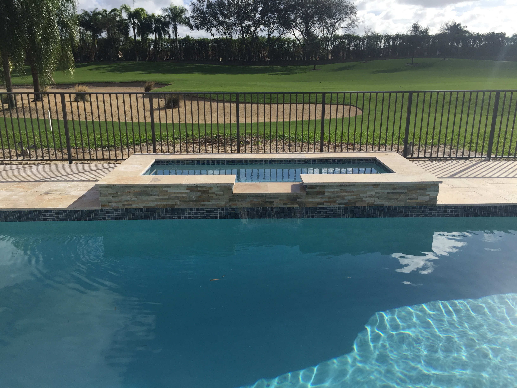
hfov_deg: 61.7
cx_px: 258
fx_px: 433
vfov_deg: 48.2
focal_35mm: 29
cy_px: 194
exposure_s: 1/2639
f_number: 2.2
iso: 32
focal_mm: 4.15
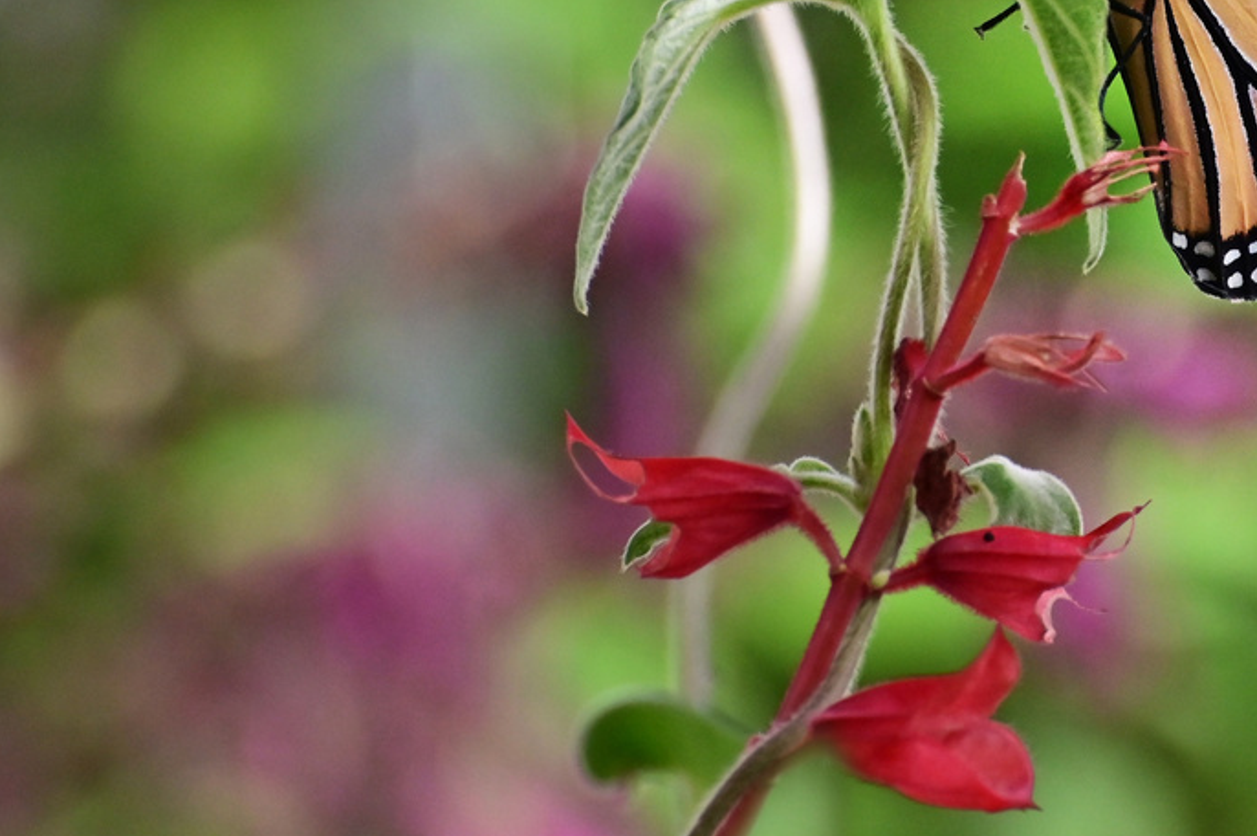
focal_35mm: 710
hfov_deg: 2.9
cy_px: 108
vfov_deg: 1.9
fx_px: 24767
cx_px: 1205
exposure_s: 1/1000
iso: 1600
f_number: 11
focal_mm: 300
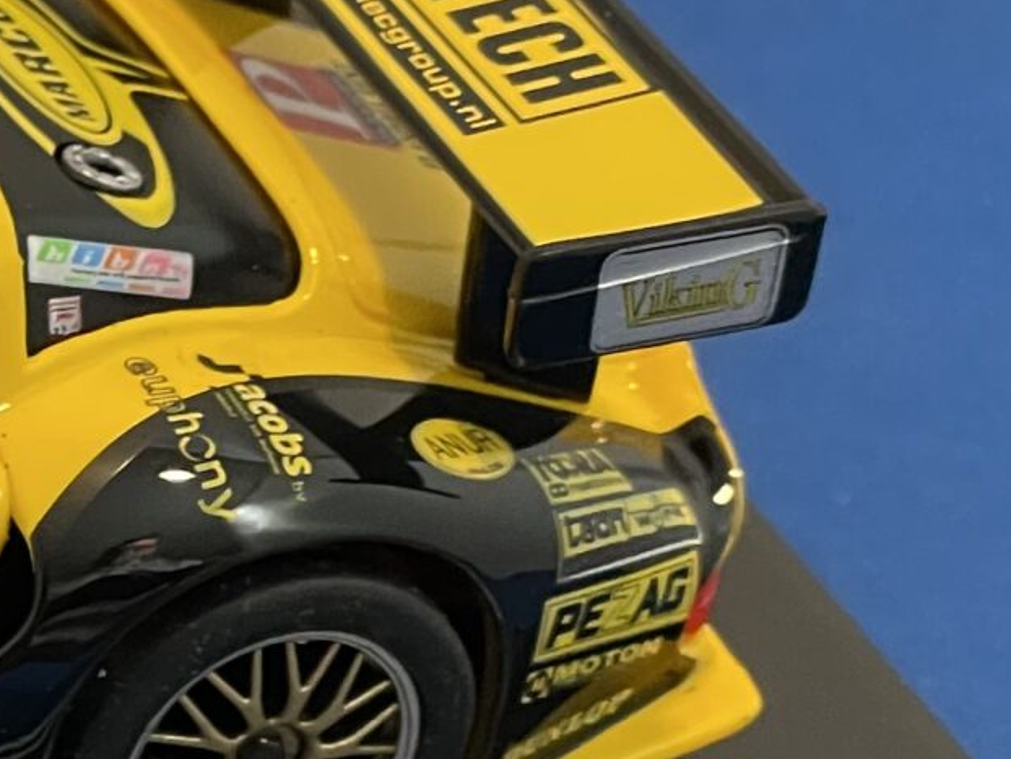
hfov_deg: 9.0
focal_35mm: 214
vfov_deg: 6.9
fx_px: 6253
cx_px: -619
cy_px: 993
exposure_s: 1/60
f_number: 2
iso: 200
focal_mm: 6
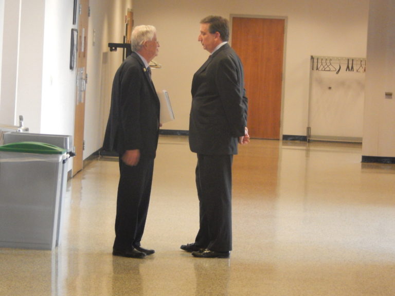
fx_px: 2100
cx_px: 198
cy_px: 148
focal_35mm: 184
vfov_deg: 8.1
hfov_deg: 10.7
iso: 1000
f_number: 5.3
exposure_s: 1/30
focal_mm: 32.8
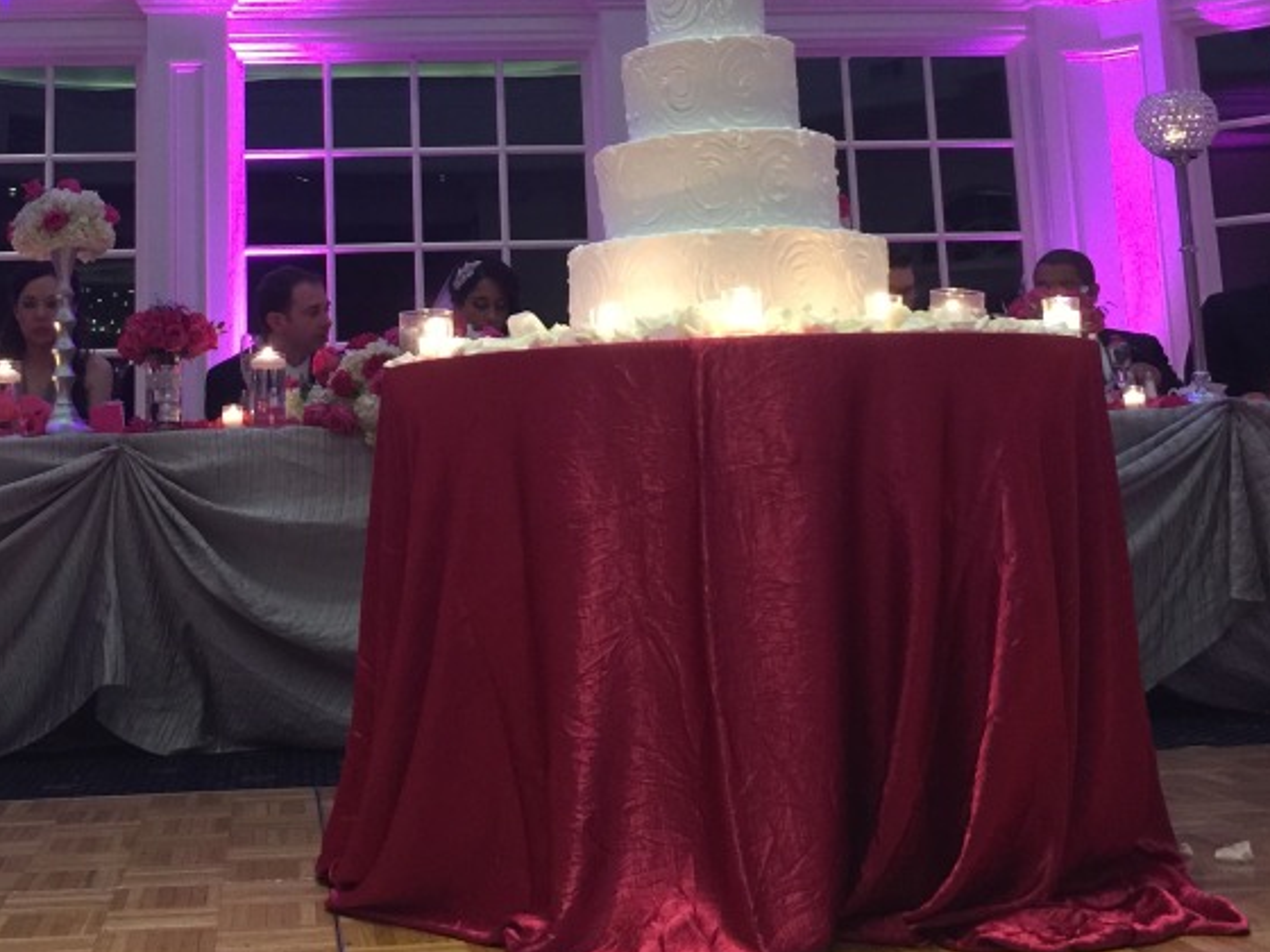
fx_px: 1944
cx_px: 485
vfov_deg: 26.7
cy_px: 129
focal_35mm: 53
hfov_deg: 36.0
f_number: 2.2
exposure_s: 1/8
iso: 125
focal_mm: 4.15
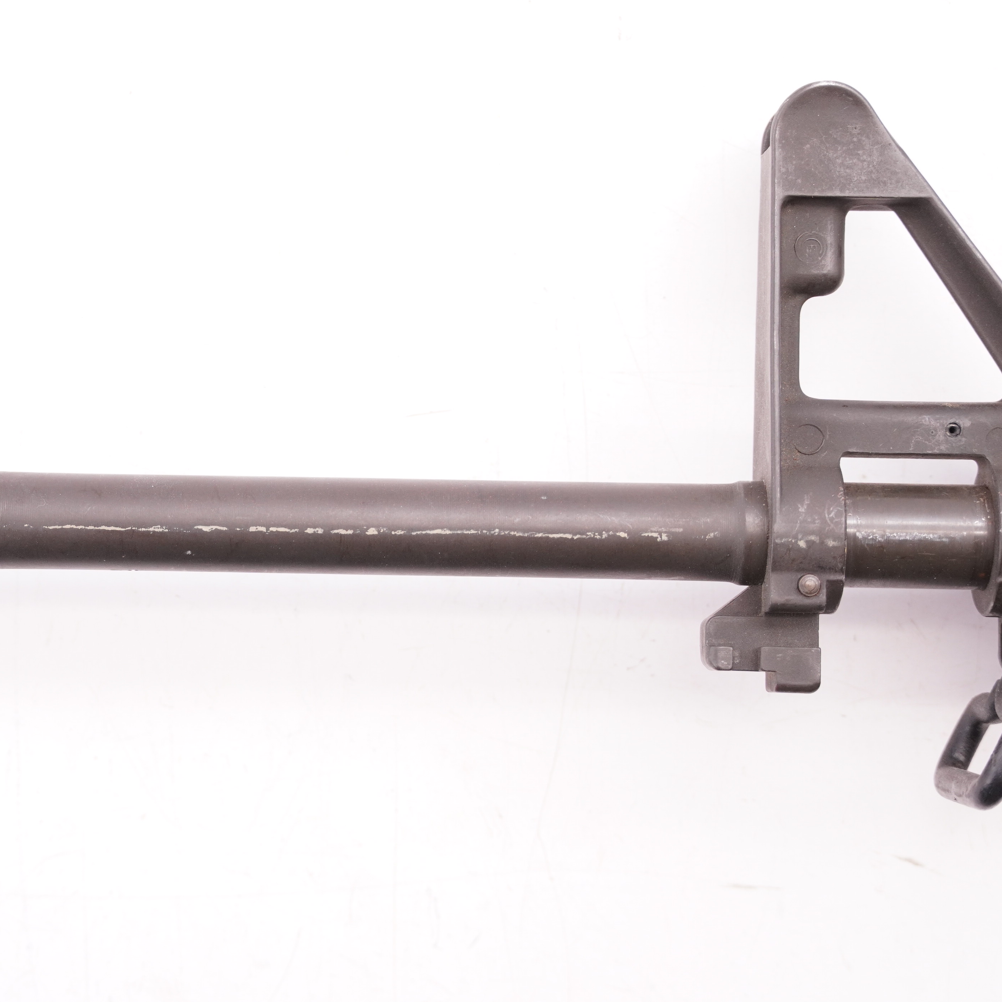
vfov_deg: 20.4
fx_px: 2784
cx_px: 331
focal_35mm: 85
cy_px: 502
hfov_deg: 20.3
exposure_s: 1/125
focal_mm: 44
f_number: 5.6
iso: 1000
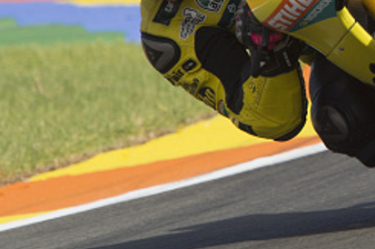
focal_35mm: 2424
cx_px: 431
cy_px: 42
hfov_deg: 0.9
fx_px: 25210
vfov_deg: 0.6
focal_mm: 1000
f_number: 10
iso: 1000
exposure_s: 1/1000
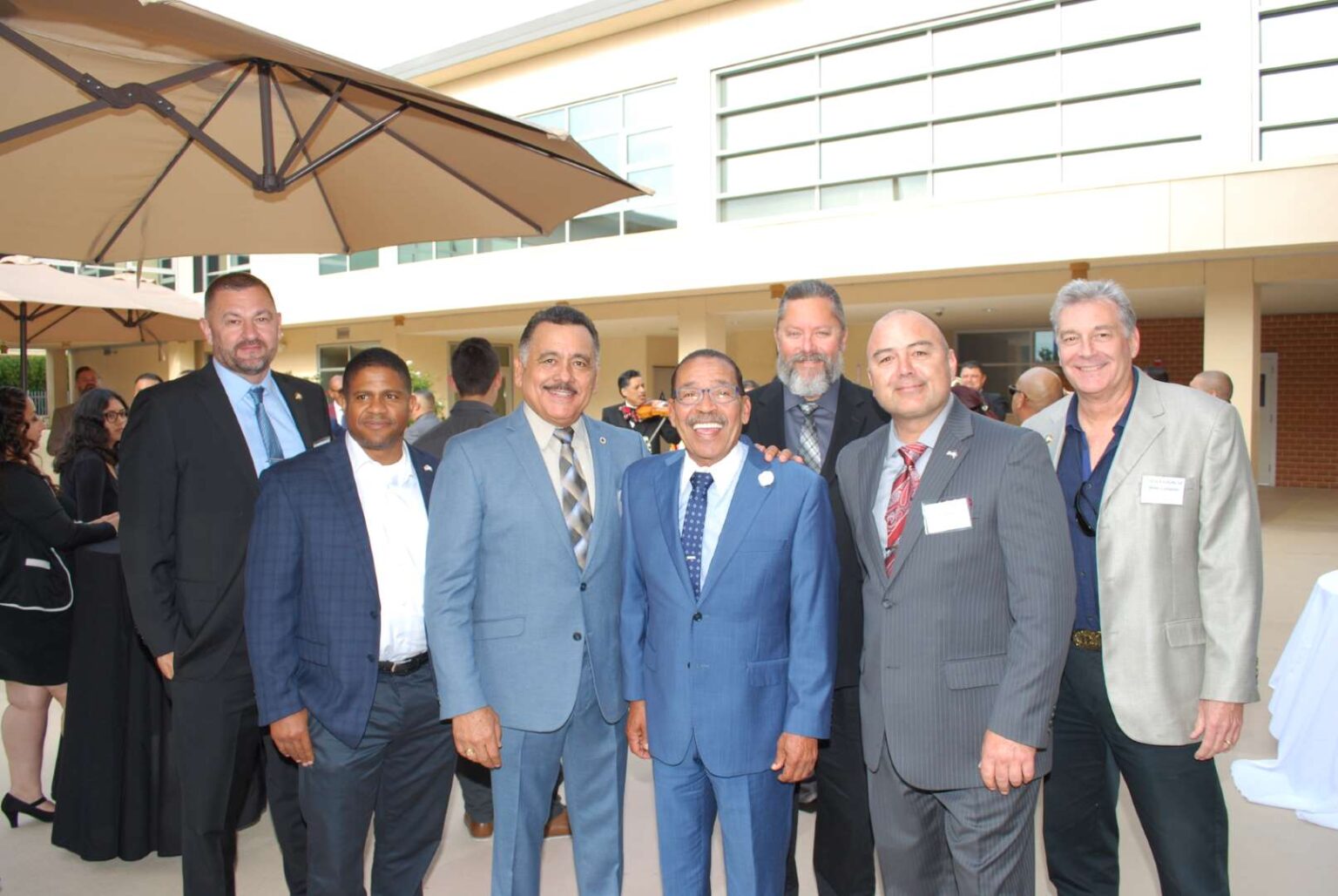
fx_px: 1005
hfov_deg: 67.3
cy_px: 448
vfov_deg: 48.0
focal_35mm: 27
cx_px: 669
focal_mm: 18
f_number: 5.6
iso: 160
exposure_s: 1/125
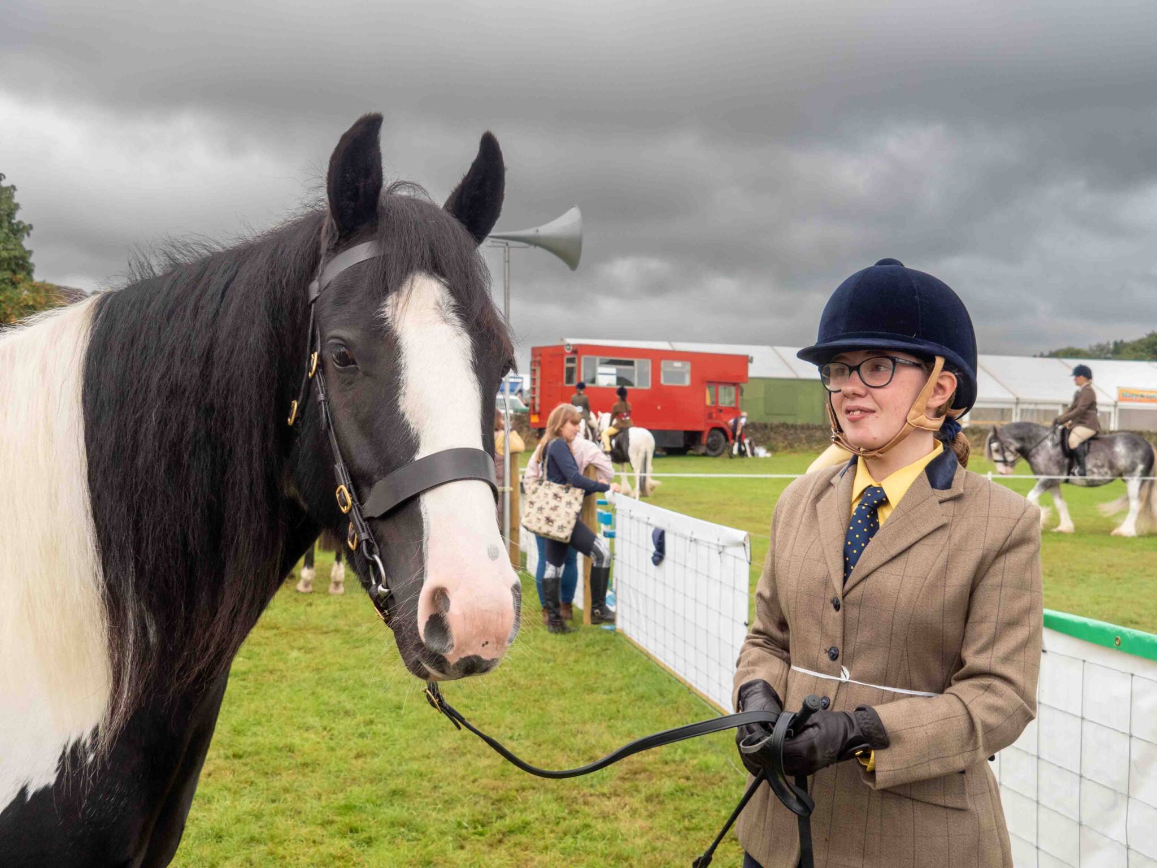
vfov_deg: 36.0
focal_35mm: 40
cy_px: 434
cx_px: 578
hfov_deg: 46.8
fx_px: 1337
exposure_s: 1/500
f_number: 5.6
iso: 800
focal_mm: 20
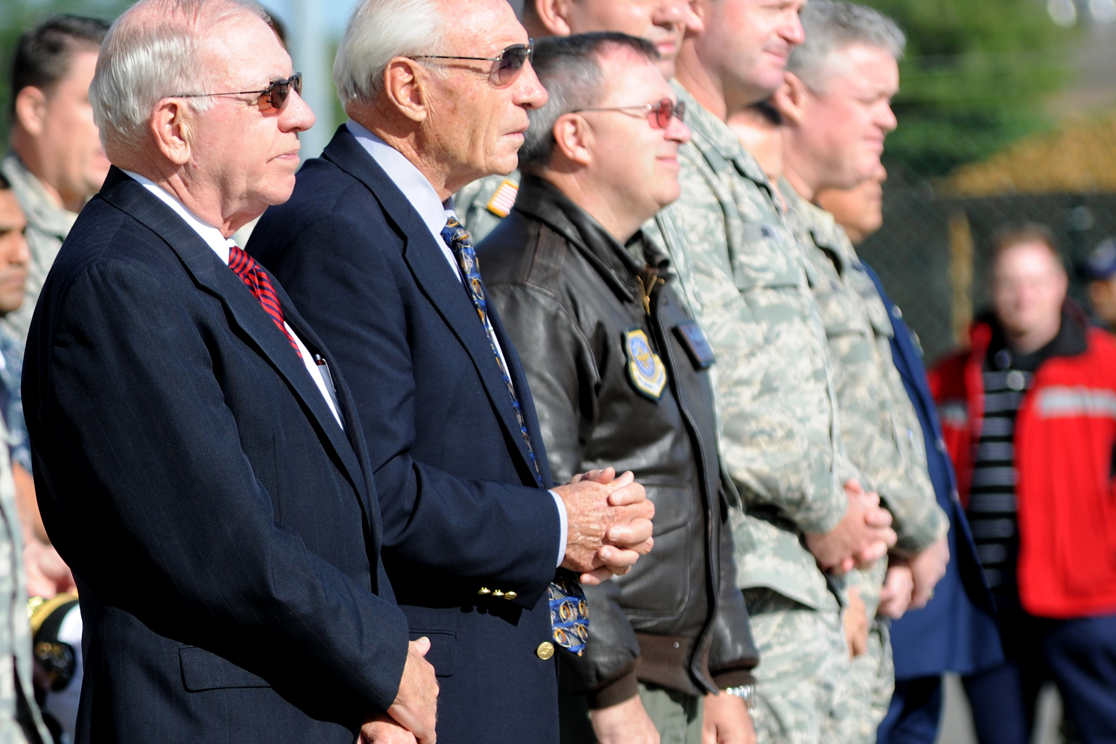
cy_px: 458
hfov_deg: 4.3
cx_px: -105
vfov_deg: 2.8
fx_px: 15003
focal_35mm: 484
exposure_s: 1/400
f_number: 5.6
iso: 100
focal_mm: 200
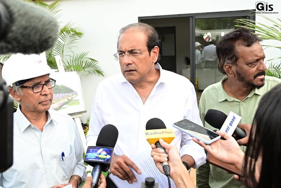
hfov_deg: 53.1
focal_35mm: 36
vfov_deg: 36.9
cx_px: 140
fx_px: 281
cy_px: 94
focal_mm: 24
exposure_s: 1/200
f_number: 6.3
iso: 320
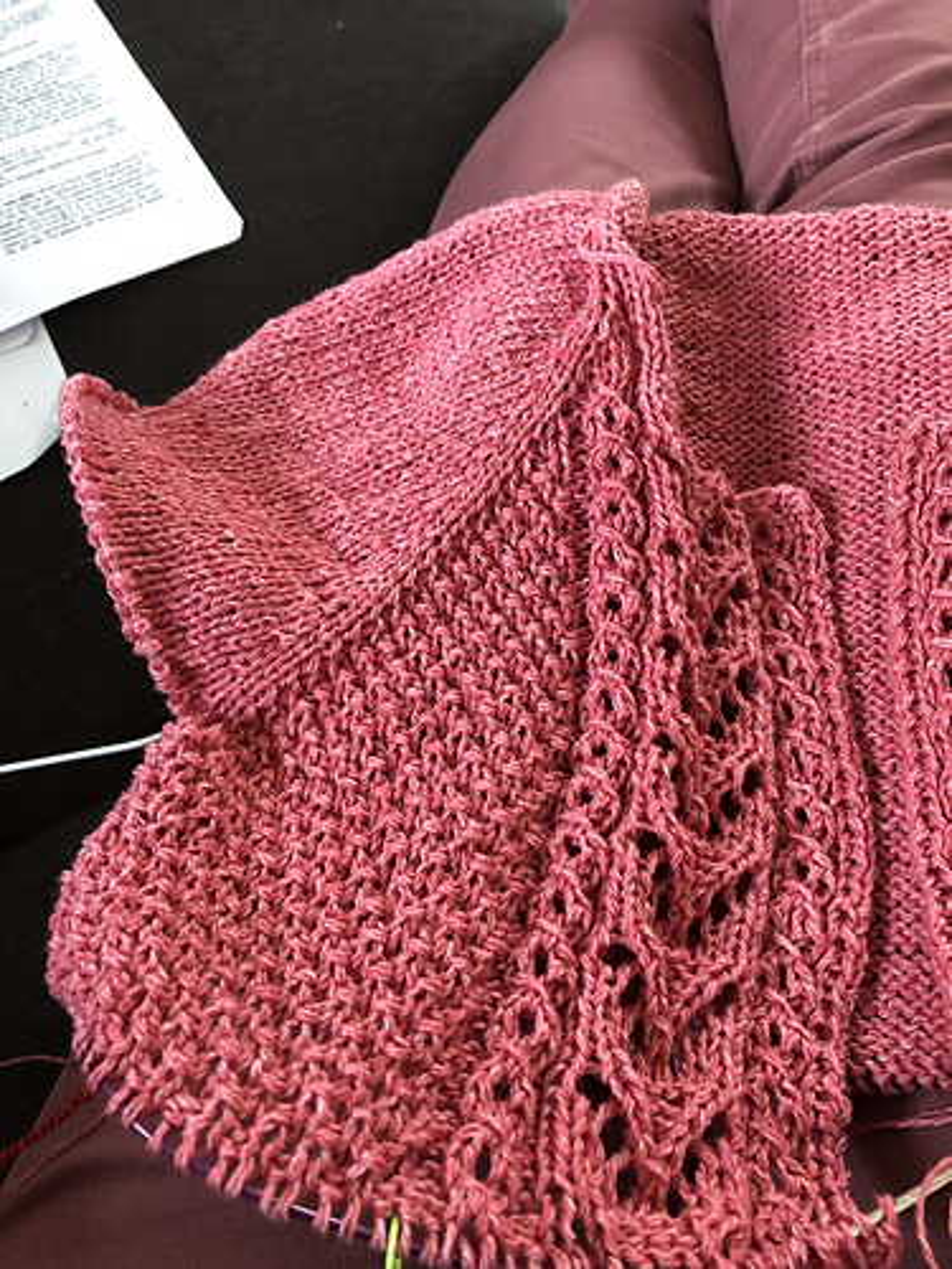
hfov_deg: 49.7
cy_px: 634
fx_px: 1027
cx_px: 476
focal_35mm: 28
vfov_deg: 63.4
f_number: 1.8
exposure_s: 1/9
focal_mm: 3.99
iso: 100
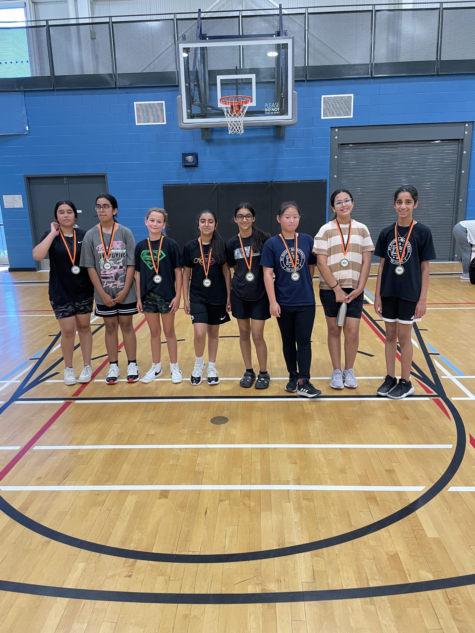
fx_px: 476
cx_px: 238
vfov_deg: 67.3
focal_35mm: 26
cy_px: 316
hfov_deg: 53.1
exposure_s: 1/60
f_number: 1.6
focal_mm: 4.2
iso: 160
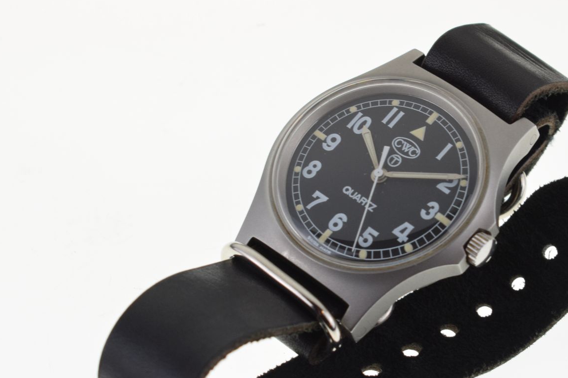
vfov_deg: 9.5
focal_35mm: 144
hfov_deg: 14.2
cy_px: 224
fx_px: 2269
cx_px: 387
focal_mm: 55
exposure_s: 1/125
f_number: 9
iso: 400
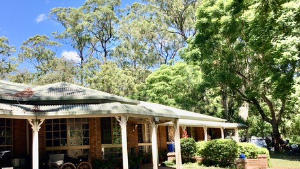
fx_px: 350
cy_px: 108
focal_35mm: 44
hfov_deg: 46.2
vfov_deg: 27.0
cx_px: 123
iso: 25
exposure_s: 1/651
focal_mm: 4.15
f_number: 2.2
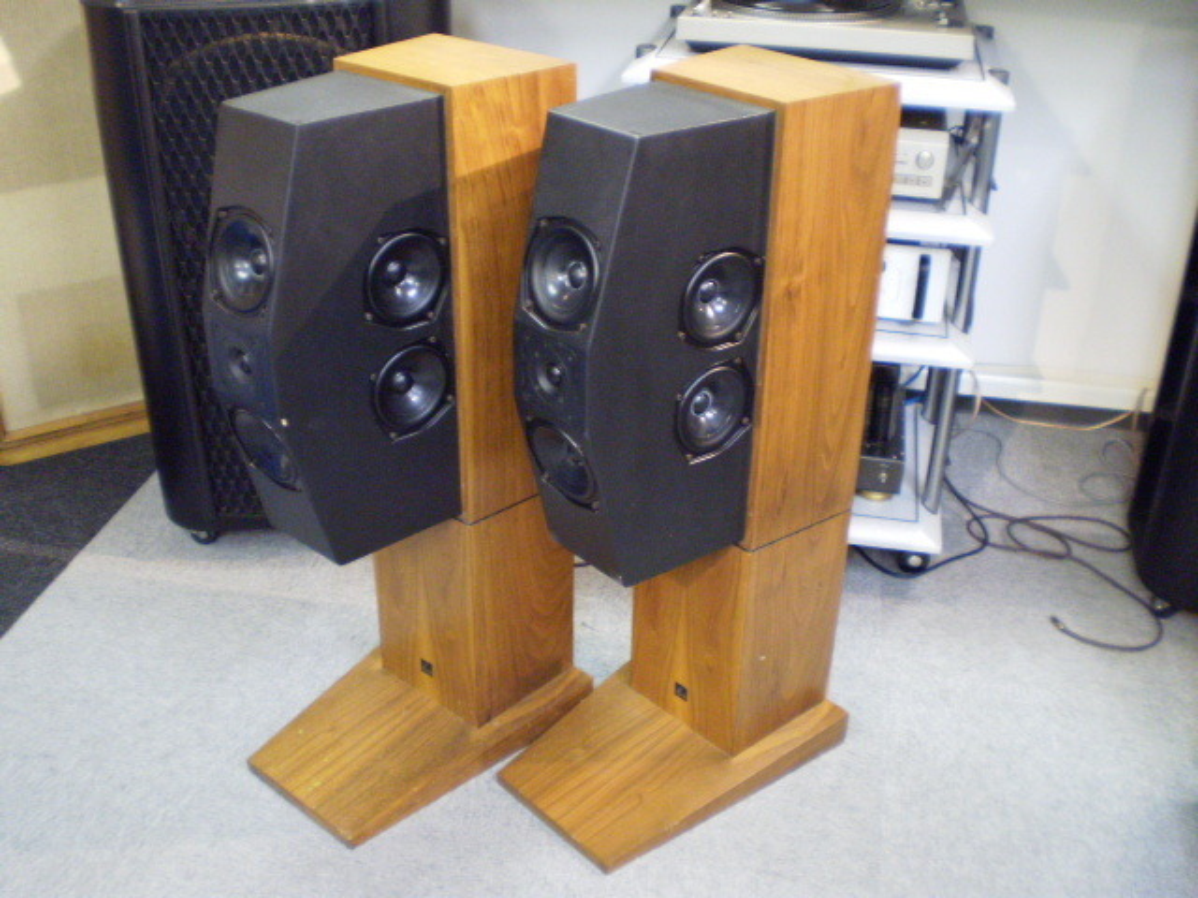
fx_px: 1246
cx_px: 599
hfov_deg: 51.4
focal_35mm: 36
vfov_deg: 39.7
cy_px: 449
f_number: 3.1
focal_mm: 6.3
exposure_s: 1/15
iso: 500
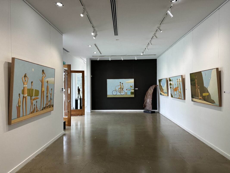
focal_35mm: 24
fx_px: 159
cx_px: 115
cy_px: 86
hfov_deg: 71.6
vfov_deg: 56.8
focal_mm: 6.86
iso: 80
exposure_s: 1/349
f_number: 1.78
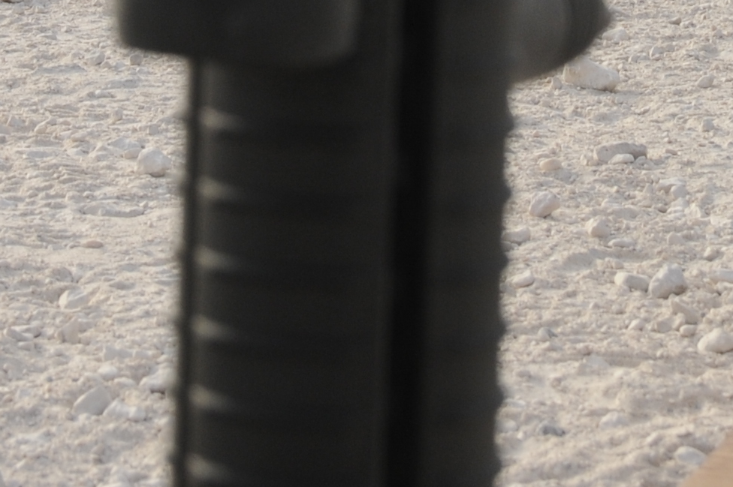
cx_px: 296
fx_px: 4154
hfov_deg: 10.1
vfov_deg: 6.5
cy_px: -552
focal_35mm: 204
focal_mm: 31
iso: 200
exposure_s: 1/400
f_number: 7.1
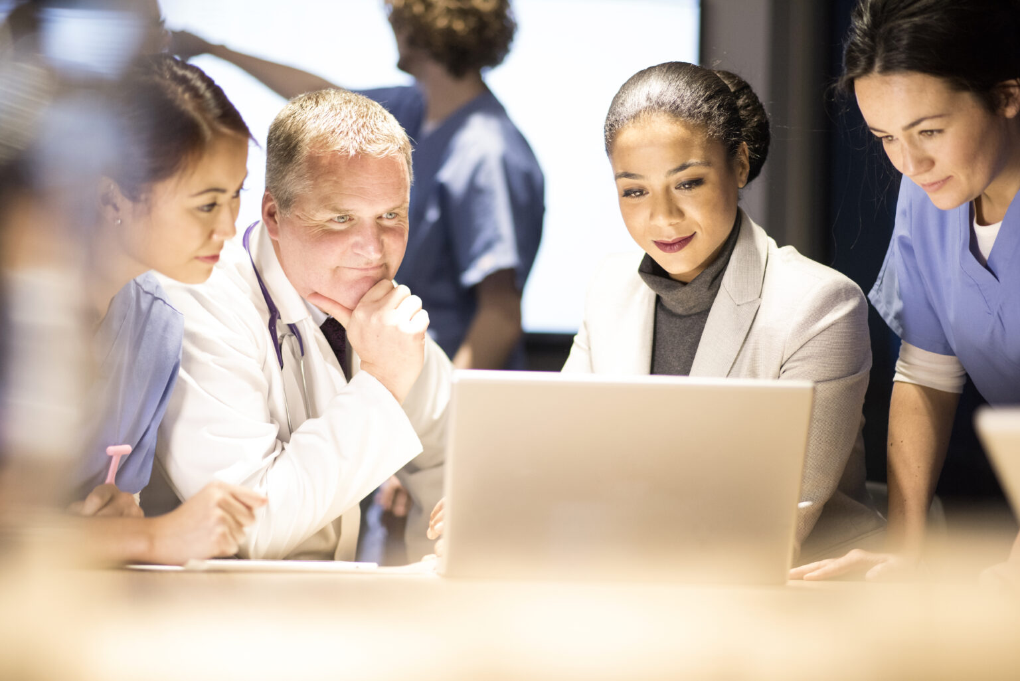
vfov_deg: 16.1
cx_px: 510
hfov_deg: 23.9
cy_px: 340
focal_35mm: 85
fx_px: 2409
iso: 2000
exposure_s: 1/640
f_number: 2
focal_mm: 85
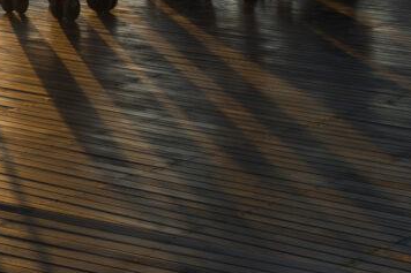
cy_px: -322
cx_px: -663
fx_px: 1575
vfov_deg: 9.2
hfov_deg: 11.5
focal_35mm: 138
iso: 50
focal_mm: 24
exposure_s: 1/60
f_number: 9.5
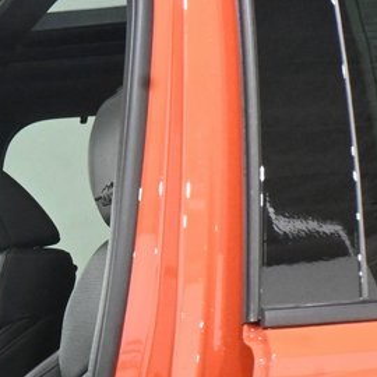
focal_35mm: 89
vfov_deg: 18.6
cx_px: -302
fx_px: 1102
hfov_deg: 16.3
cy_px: 420
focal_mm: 18.5
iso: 6400
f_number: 10
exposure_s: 1/10
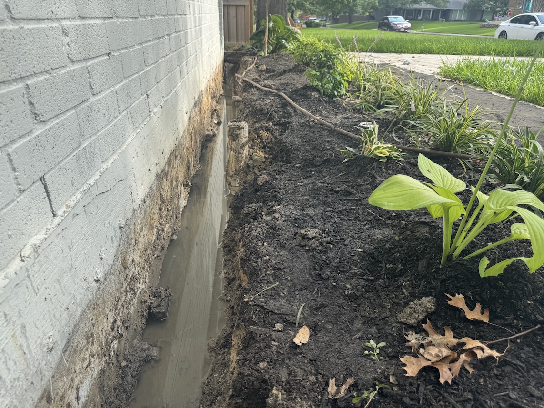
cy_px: 204
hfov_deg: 71.6
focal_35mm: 24
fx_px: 377
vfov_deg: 56.8
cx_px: 272
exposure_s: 1/832
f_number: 1.78
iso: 80
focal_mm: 6.76
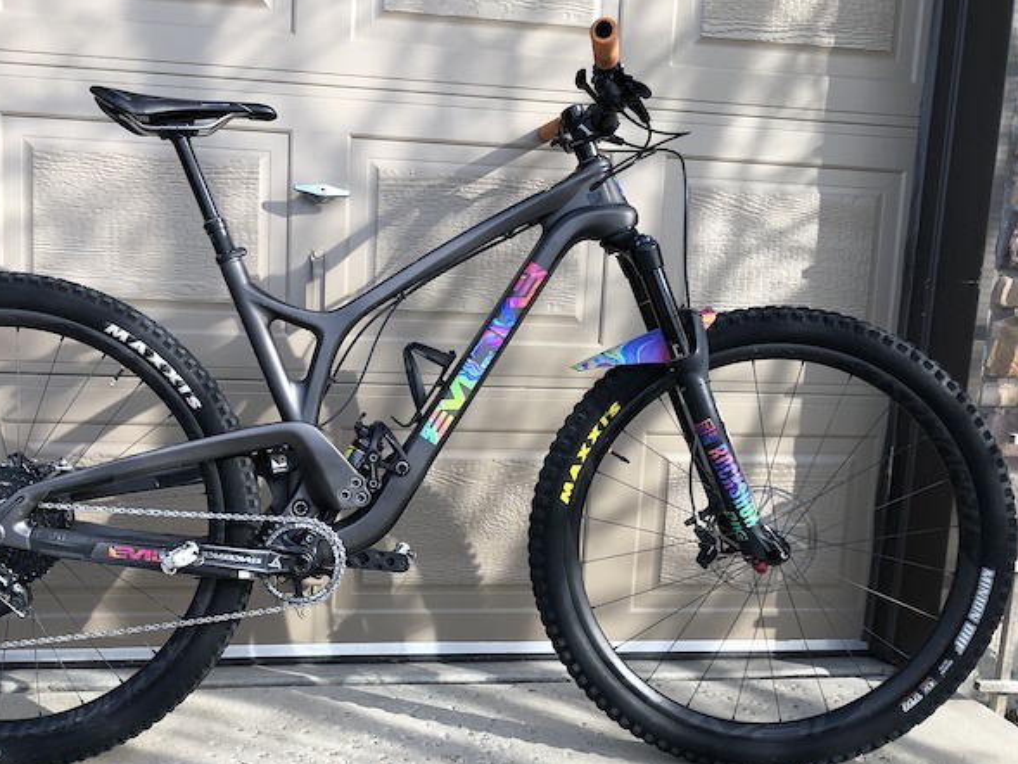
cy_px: 463
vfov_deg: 37.6
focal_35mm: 38
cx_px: 396
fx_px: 1118
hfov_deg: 48.6
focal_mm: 3.99
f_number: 1.8
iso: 20
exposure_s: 1/324
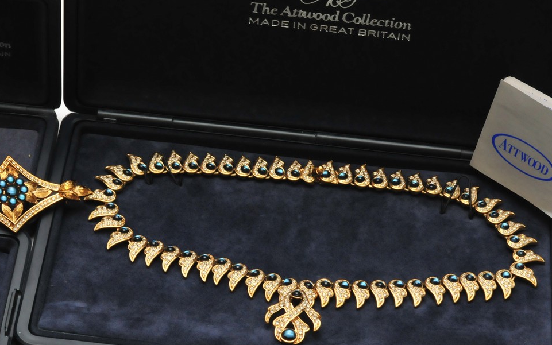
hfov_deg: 17.1
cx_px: 194
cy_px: 239
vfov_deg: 10.7
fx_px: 1836
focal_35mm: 122
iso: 1000
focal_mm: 60
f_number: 16
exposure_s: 1/80
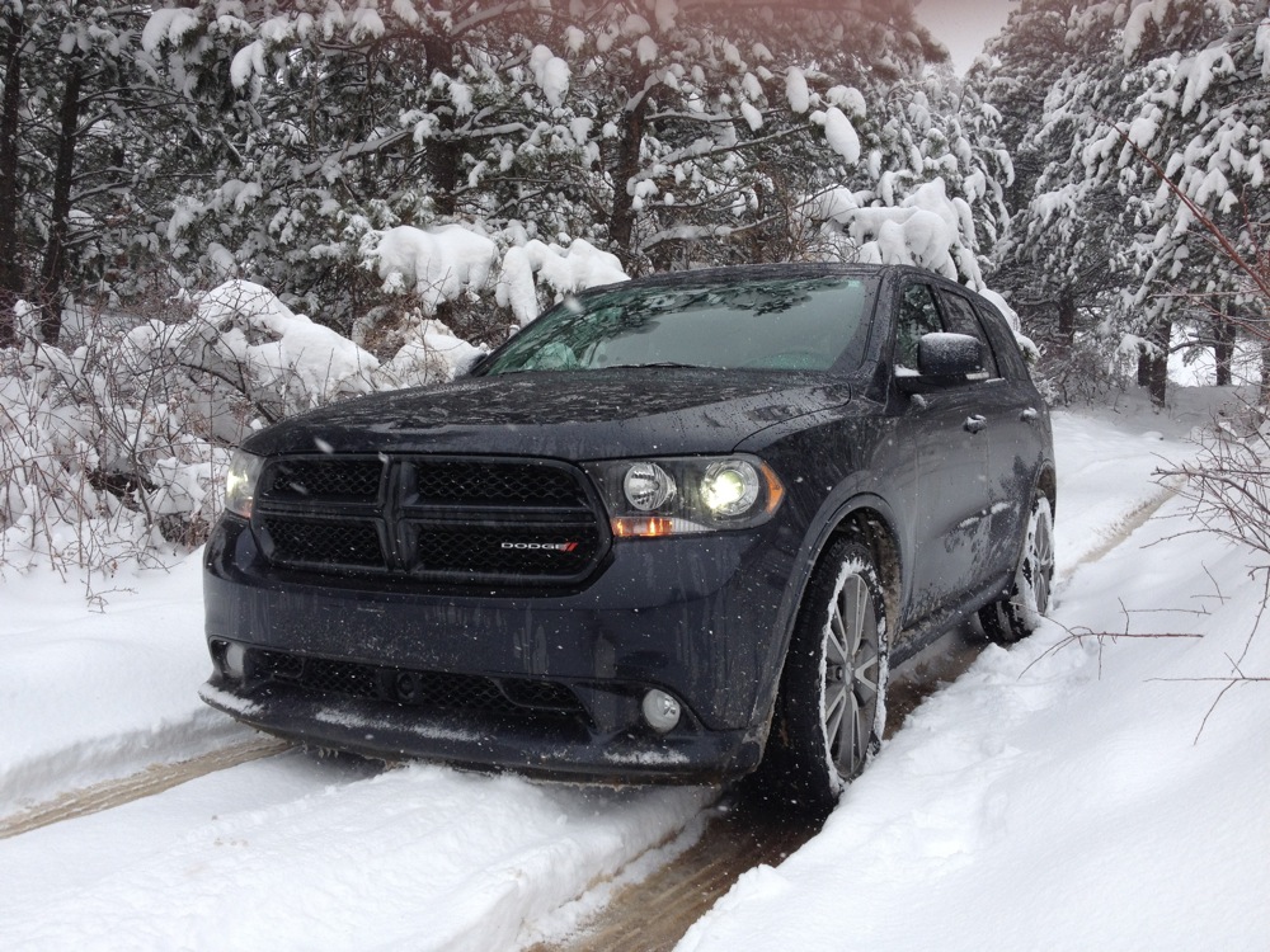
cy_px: 476
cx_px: 635
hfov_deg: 52.6
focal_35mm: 35
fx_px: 1284
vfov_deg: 40.7
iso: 50
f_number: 2.4
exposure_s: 1/726
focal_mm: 4.28
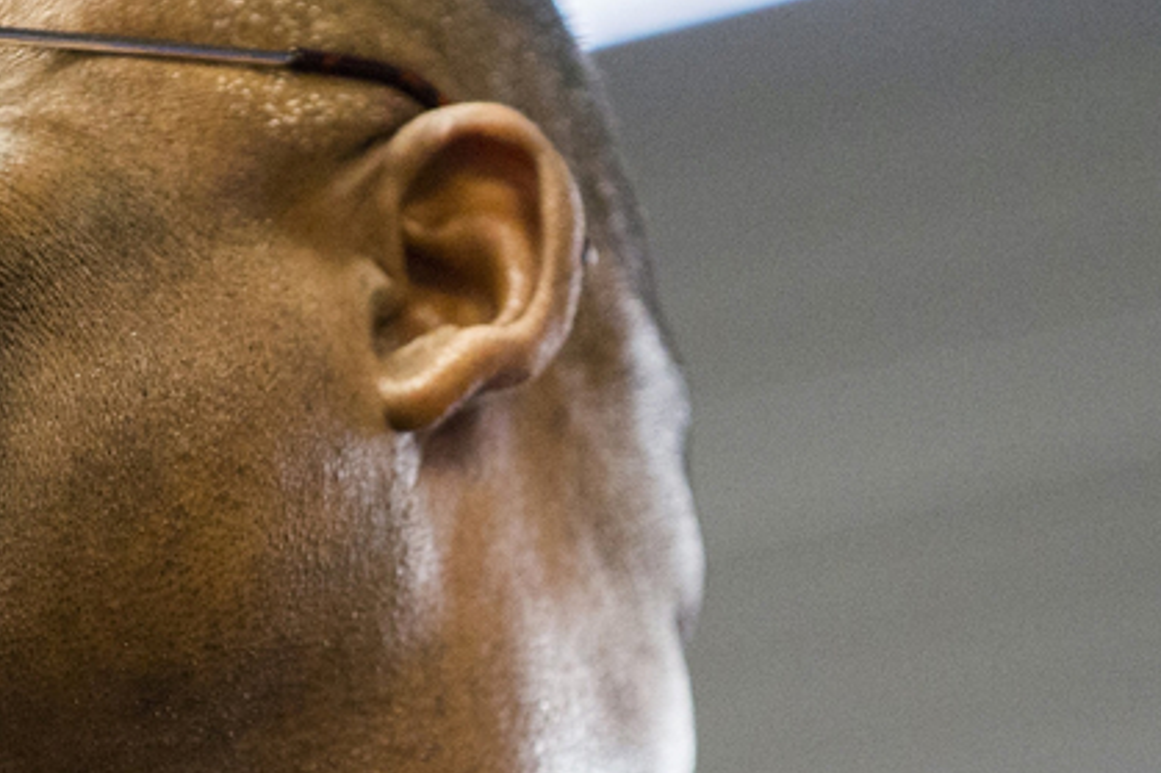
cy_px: 725
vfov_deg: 2.2
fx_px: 20018
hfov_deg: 3.3
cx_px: 740
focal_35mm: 621
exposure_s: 1/500
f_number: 2.8
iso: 2500
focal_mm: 200
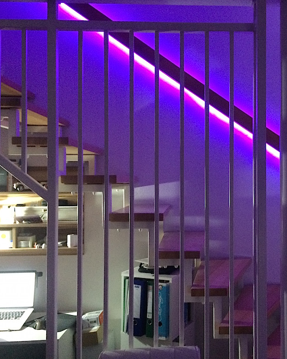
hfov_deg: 38.3
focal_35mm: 38
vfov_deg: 47.9
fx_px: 404
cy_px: 180
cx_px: 209
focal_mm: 4.15
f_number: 2.2
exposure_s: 1/15
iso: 320
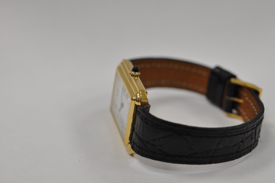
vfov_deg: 15.2
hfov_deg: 22.6
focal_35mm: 90
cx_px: 138
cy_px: 92
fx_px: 687
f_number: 5.6
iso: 560
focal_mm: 60
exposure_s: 1/125
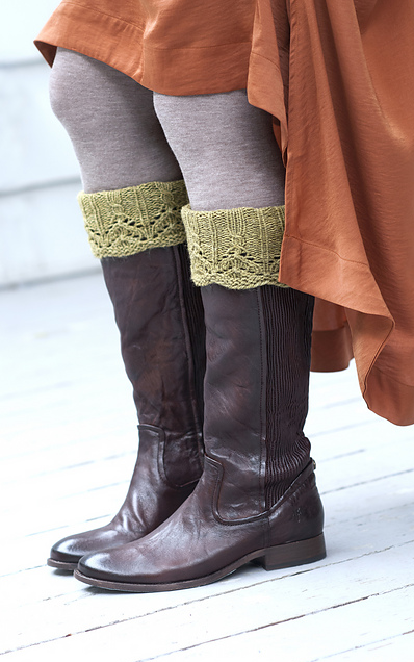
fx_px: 2354
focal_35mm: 131
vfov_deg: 16.0
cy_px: 332
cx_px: 196
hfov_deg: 10.1
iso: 500
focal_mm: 85
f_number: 3.5
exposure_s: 1/320
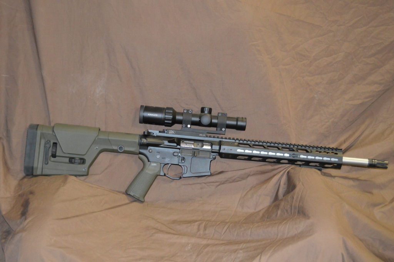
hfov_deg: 35.1
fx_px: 623
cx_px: 197
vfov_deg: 23.7
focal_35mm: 57
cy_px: 131
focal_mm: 38
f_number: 4.8
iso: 2500
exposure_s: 1/60
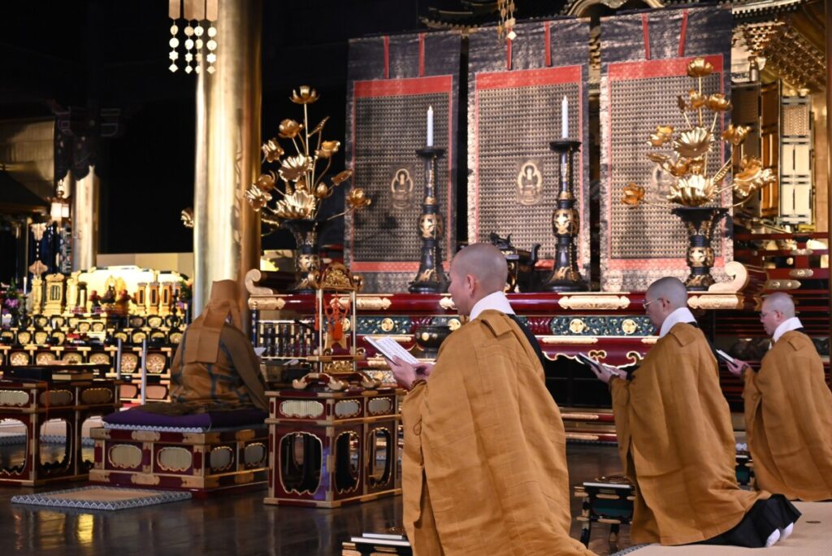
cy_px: 278
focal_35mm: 58
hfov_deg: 34.5
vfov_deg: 23.4
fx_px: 1341
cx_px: 416
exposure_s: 1/60
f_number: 8
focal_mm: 58
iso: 3200
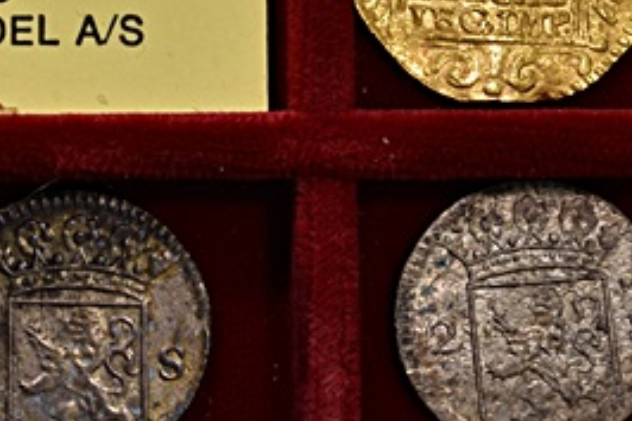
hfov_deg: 7.5
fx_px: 4754
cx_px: -209
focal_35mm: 271
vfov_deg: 5.1
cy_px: 156
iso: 100
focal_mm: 60
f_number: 16
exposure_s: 1/1.6
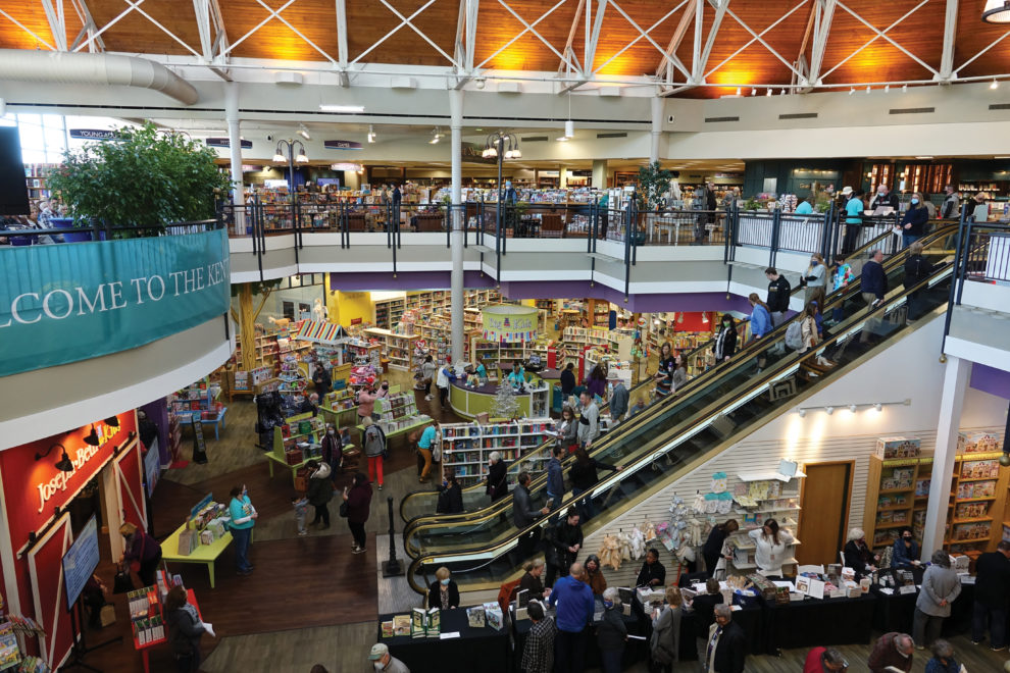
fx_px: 673
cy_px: 336
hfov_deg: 73.7
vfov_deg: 53.1
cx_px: 505
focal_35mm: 24
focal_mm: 8.8
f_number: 2.8
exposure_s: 1/80
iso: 400
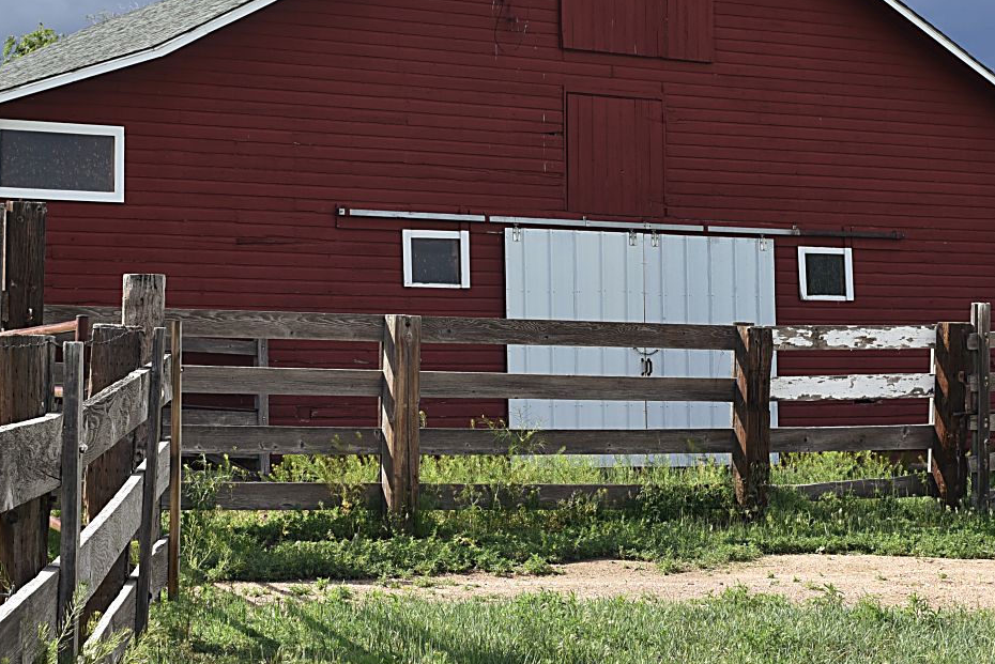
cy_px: 223
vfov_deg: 15.9
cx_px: 515
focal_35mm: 86
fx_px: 2378
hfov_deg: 23.6
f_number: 9
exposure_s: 1/320
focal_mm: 40
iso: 200
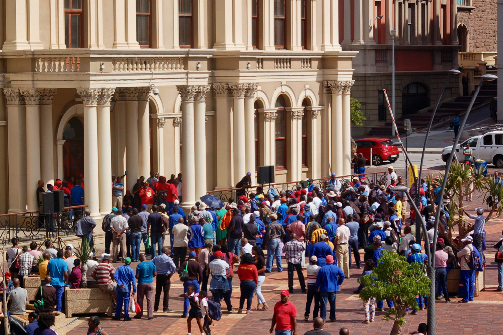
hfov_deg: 19.5
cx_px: 252
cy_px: 168
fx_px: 1466
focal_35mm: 105
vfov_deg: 13.0
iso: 200
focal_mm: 70
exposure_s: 1/800
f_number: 7.1
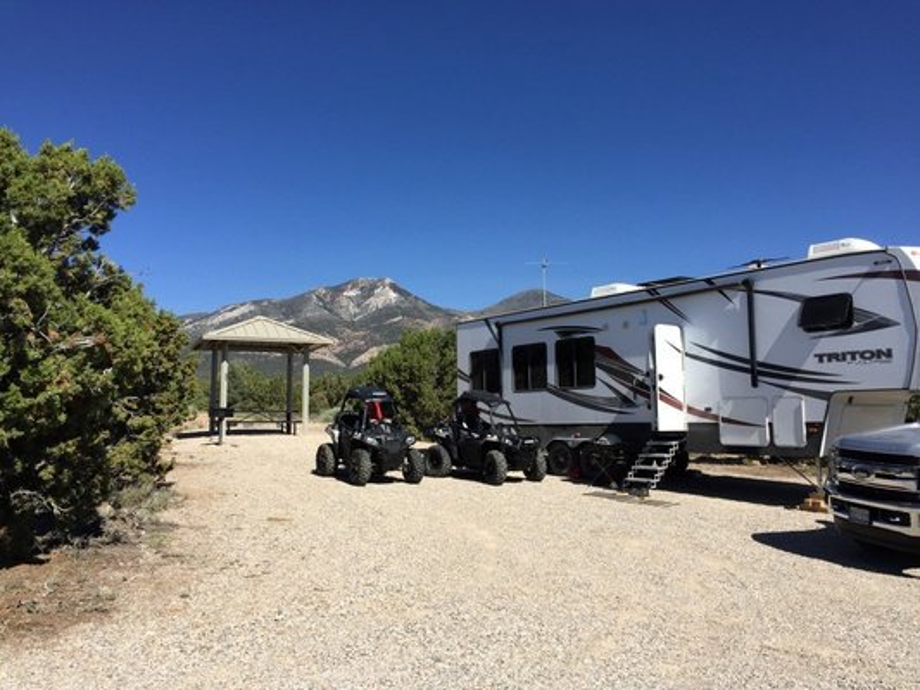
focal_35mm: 29
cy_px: 345
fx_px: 771
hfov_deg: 61.6
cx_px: 460
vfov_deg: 48.2
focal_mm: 4.15
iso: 32
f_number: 2.2
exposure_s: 1/2639
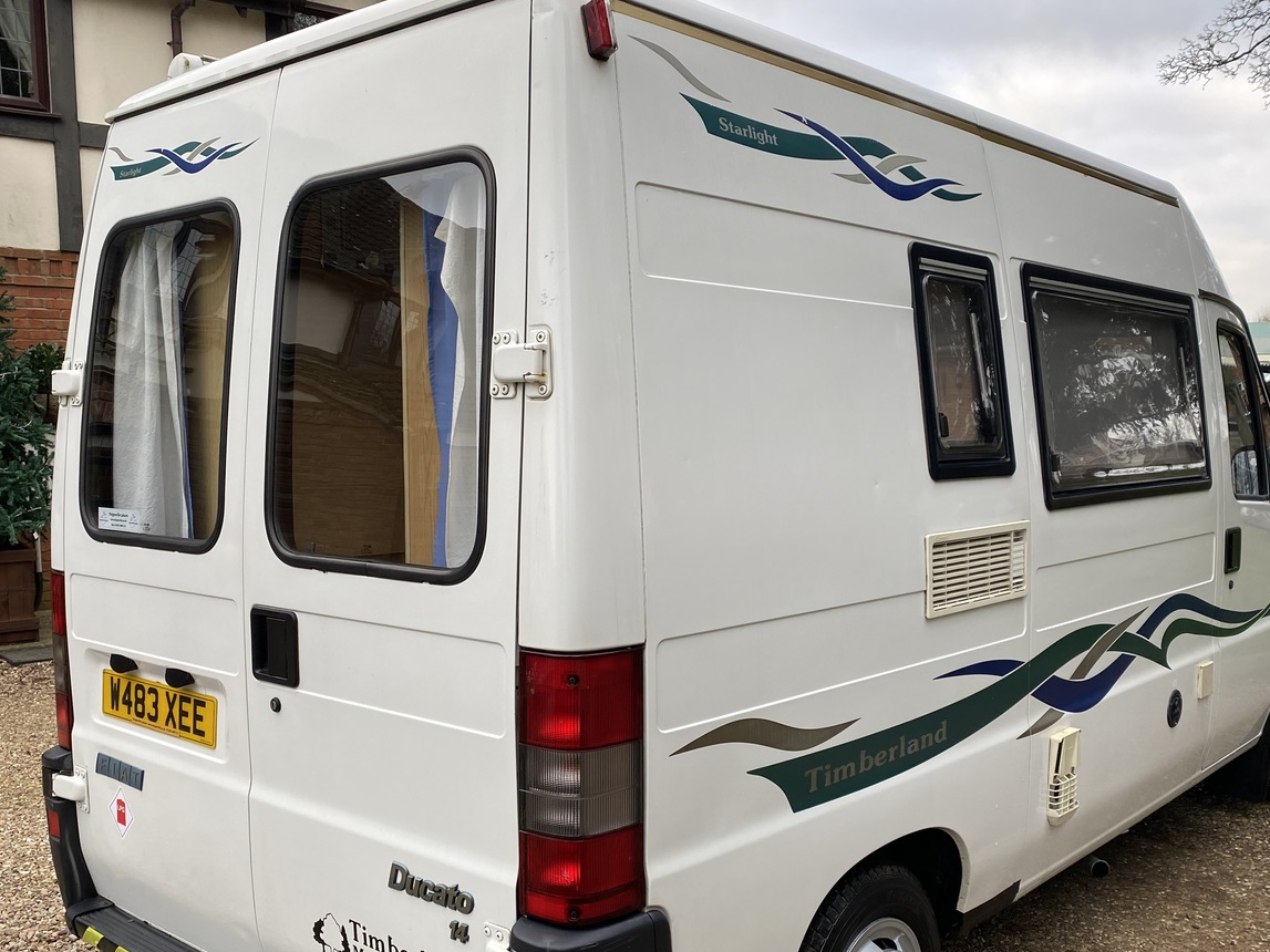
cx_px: 680
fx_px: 1247
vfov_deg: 41.6
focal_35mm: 34
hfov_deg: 53.9
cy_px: 564
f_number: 1.8
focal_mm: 4.25
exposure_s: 1/122
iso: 40
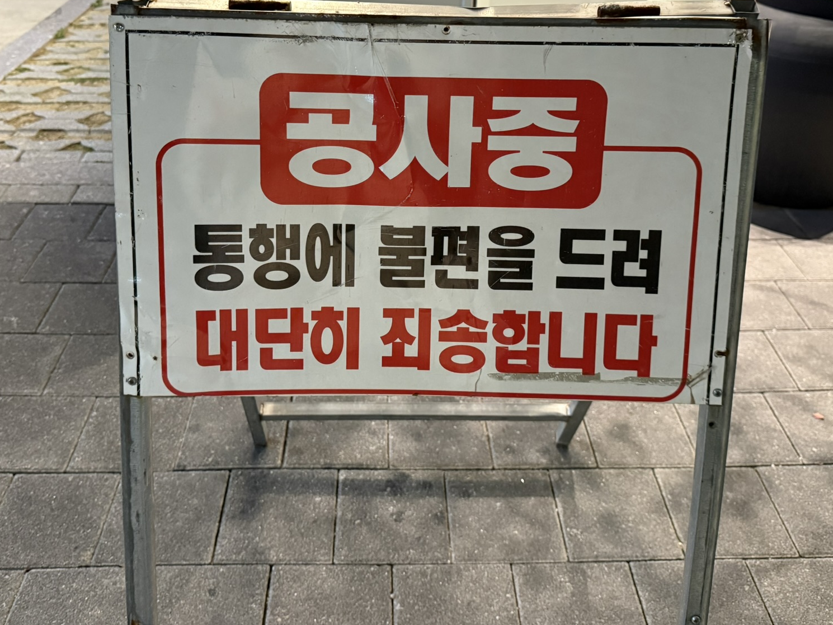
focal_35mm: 33
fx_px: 794
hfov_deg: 55.3
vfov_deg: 42.3
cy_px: 199
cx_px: 406
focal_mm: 6.76
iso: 800
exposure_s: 1/60
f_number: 1.78
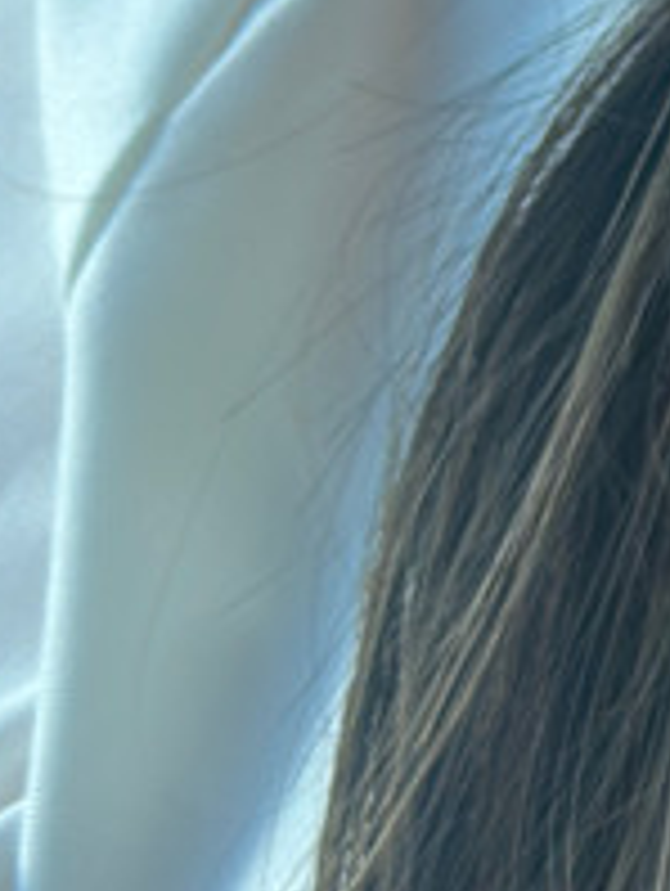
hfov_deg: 7.5
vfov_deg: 10.3
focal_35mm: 188
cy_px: -274
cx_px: 1443
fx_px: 4841
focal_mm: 6.86
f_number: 1.78
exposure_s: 1/73
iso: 125
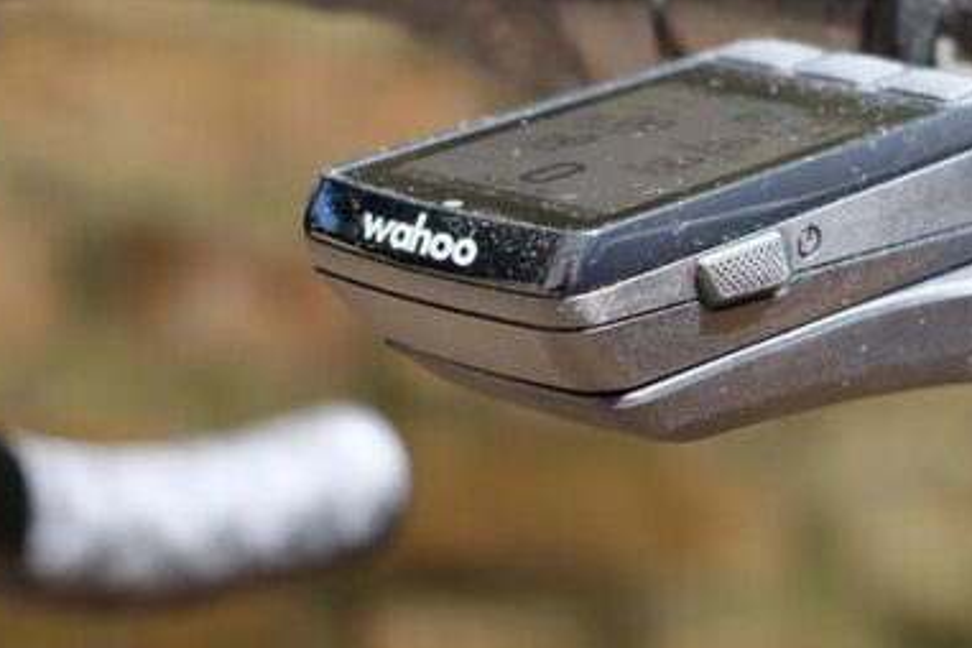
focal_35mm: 137
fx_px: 3699
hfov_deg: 14.9
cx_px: 658
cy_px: 256
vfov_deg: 10.0
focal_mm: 34.3
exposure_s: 1/300
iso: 400
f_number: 3.6
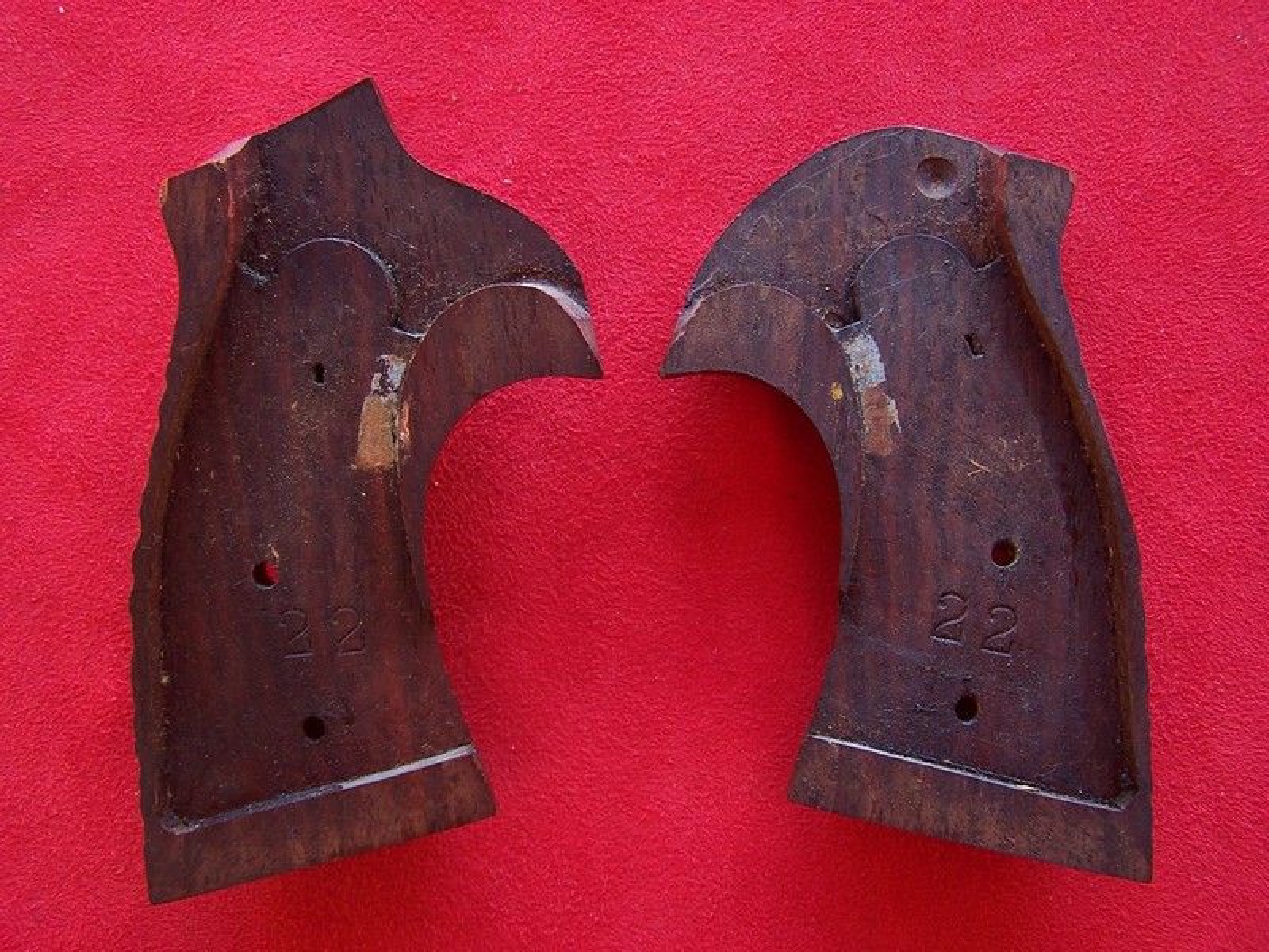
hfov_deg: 49.0
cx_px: 634
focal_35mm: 38
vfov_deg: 37.7
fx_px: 1393
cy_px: 476
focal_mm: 6.3
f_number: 2.8
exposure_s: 1/30
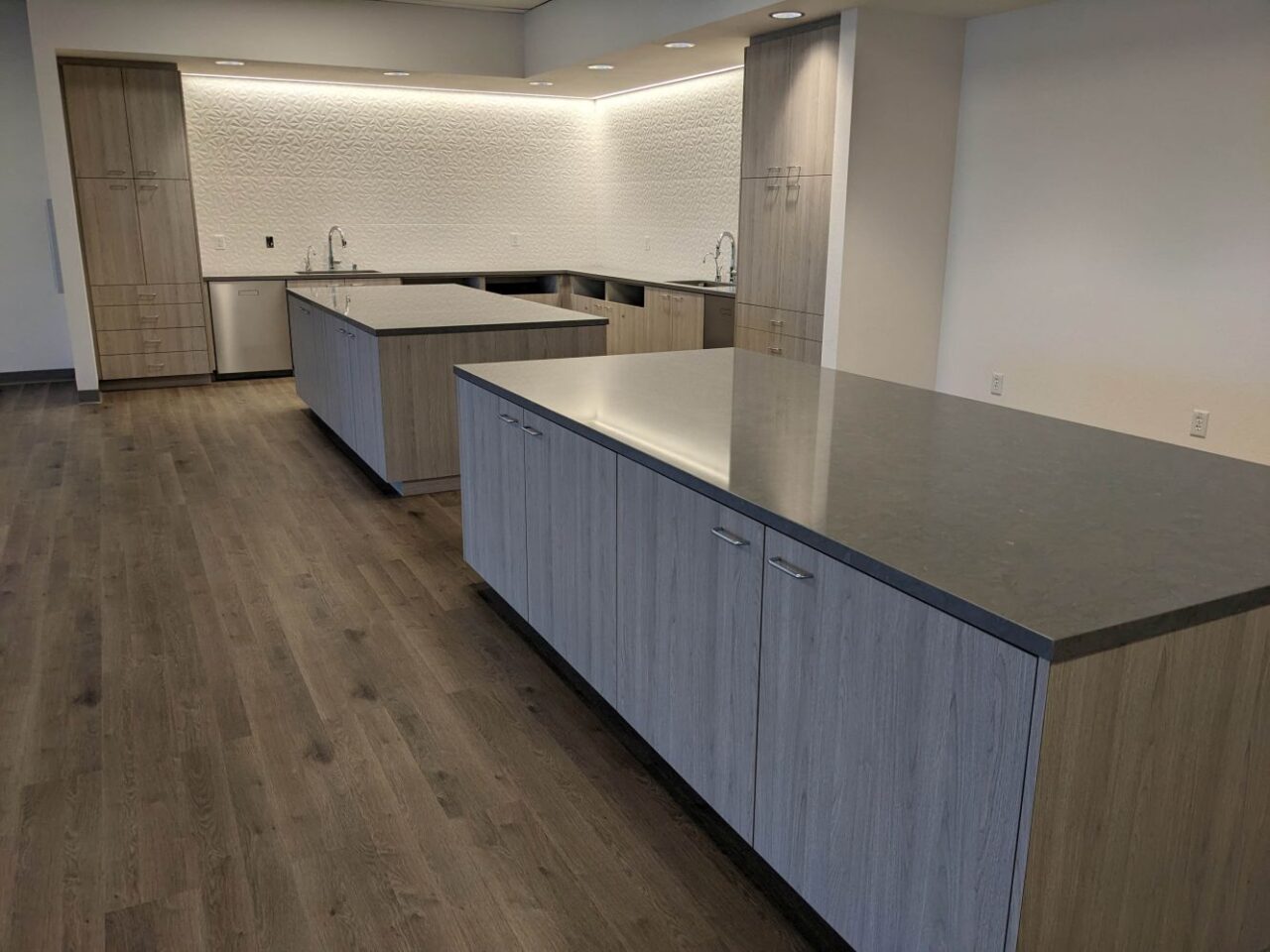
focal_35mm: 27
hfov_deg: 65.3
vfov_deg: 51.4
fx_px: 991
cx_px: 635
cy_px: 476
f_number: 1.73
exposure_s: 1/137
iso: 55
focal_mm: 4.38
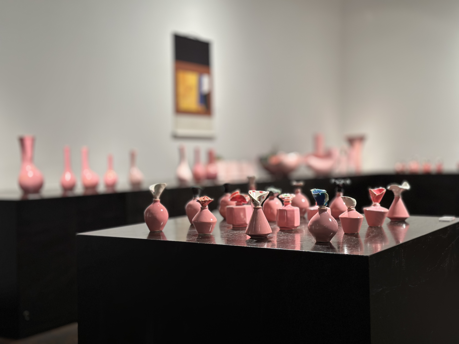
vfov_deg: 30.3
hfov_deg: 39.7
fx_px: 636
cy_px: 172
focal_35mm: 48
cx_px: 230
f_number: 1.78
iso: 80
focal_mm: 6.86
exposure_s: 1/50
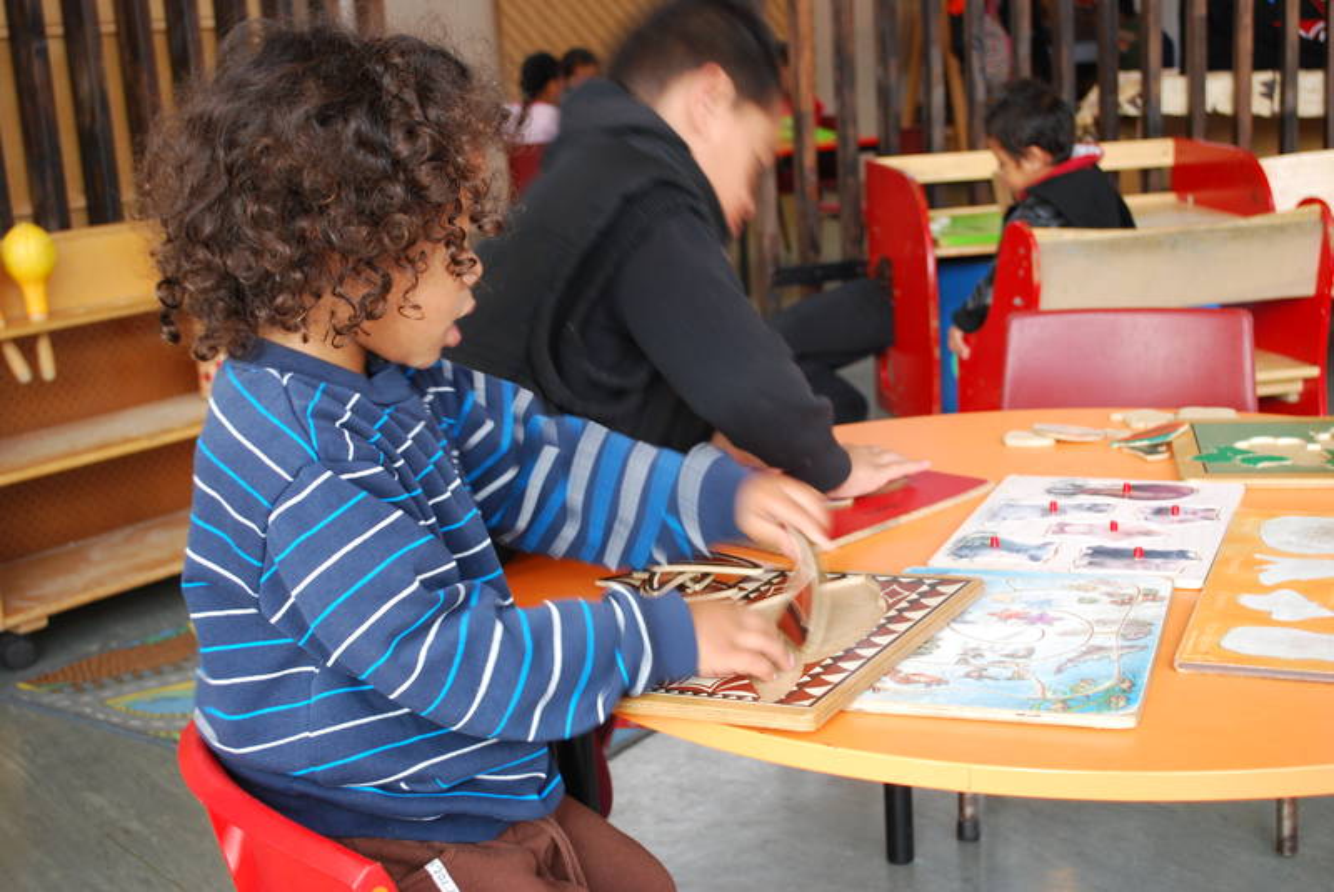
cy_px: 446
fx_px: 1780
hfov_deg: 41.1
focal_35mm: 48
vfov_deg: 28.1
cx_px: 667
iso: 280
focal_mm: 32
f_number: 5
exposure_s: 1/30
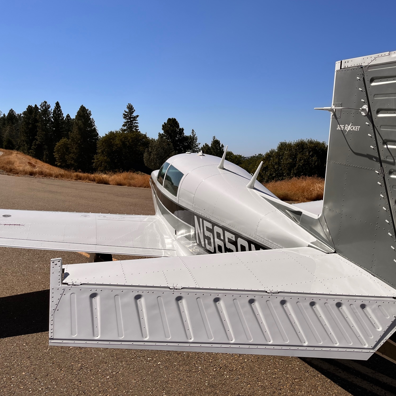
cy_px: 197
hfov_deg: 51.5
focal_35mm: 31
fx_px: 401
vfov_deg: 52.5
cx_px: 265
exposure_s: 1/8403
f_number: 1.6
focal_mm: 5.1
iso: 50
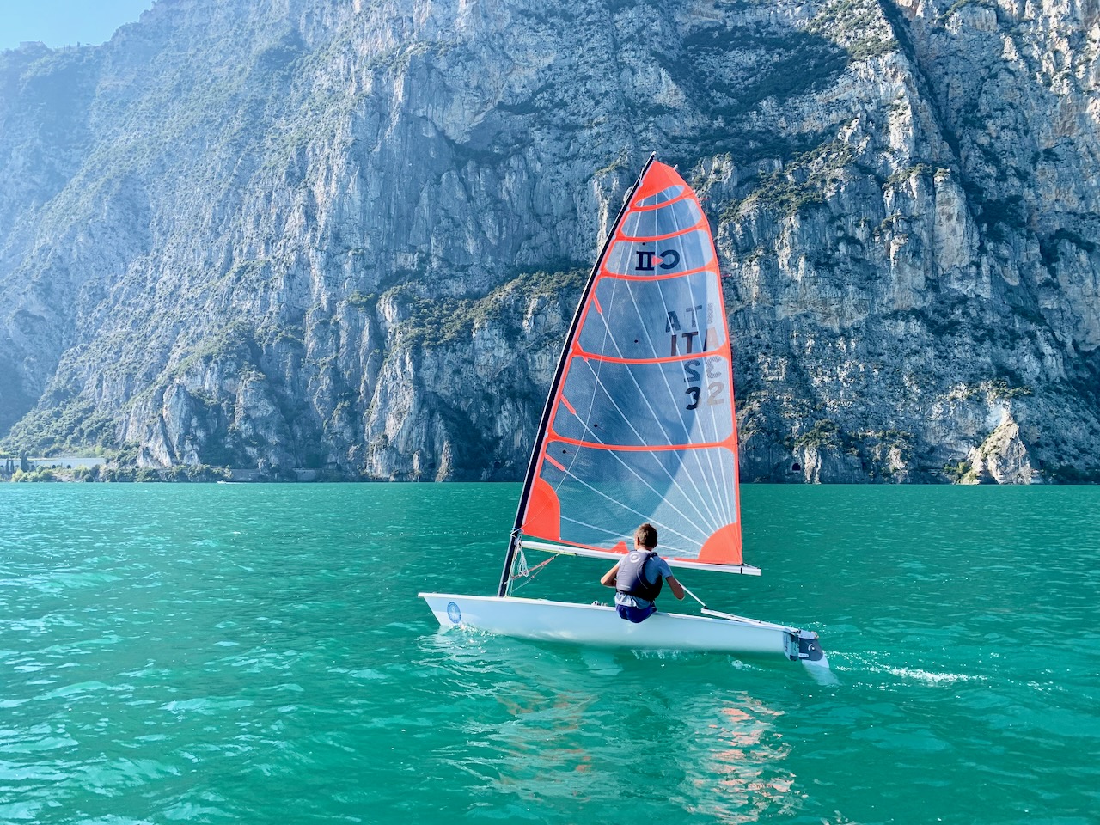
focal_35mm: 26
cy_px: 412
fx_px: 826
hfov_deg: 67.3
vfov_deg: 53.1
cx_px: 550
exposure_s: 1/789
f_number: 1.8
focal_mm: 4.25
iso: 25
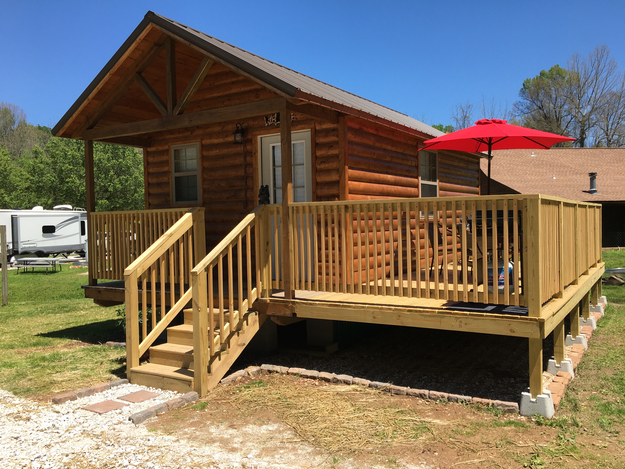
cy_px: 234
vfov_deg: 48.2
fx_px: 524
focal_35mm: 29
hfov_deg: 61.7
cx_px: 312
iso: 25
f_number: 2.2
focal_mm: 4.15
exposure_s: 1/1068
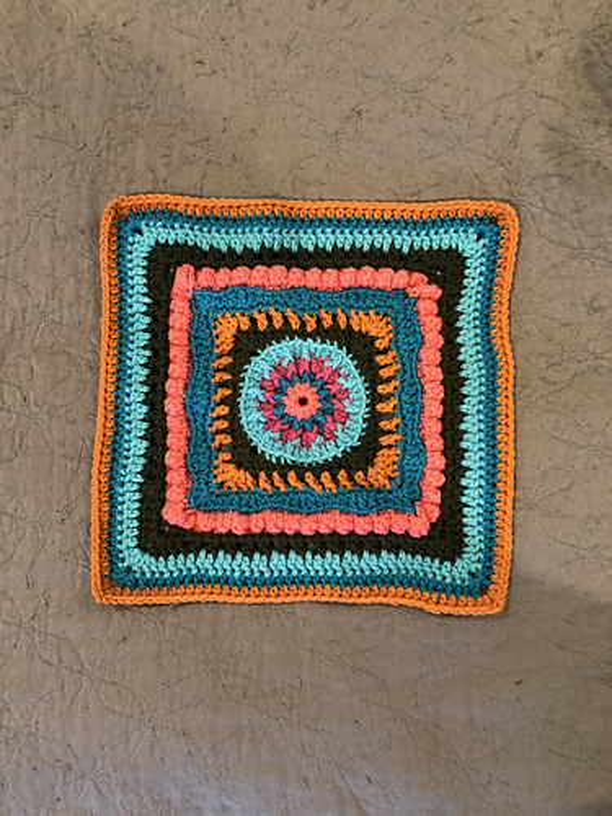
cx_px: 306
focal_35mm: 28
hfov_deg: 49.7
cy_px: 408
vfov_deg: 63.4
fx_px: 660
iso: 100
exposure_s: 1/15
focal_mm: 3.99
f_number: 1.8
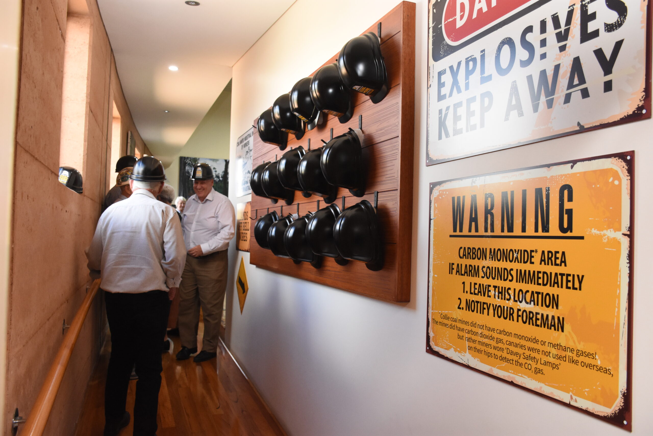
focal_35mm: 30
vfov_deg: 43.6
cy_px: 218
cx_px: 326
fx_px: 544
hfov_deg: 61.9
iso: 2000
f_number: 5.6
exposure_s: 1/250
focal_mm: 20
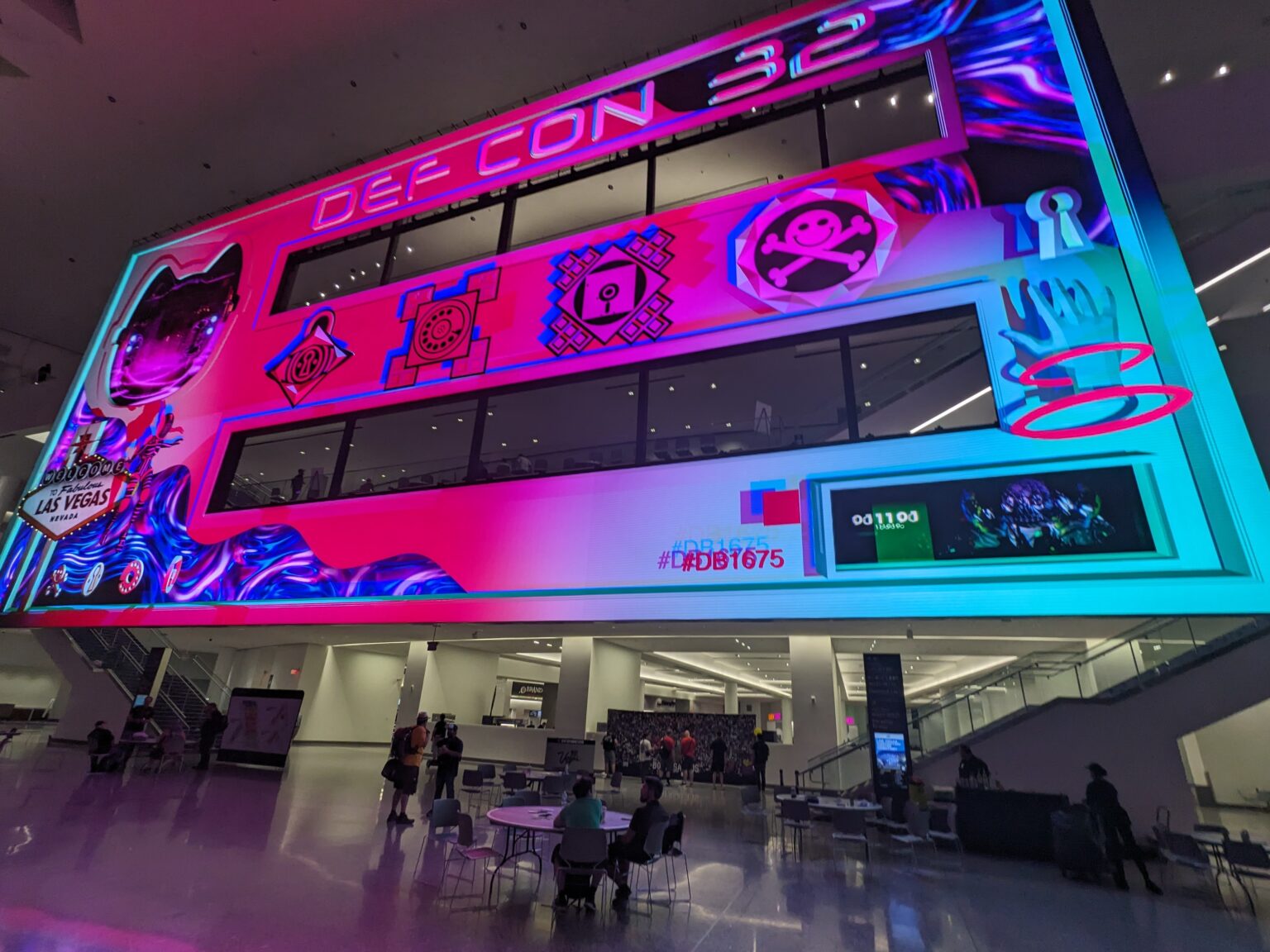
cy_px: 476
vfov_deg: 78.1
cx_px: 635
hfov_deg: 94.5
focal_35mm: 16
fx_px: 587
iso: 44
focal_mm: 2.22
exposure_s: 1/158
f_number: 2.2
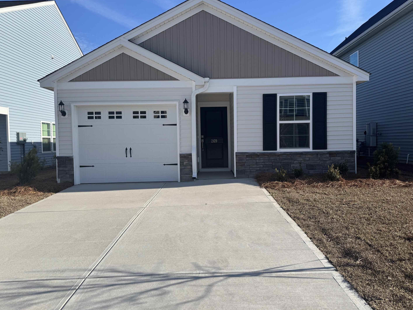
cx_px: 208
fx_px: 310
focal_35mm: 26
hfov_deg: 67.3
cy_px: 150
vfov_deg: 53.1
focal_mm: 6.76
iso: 80
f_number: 1.78
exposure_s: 1/4950
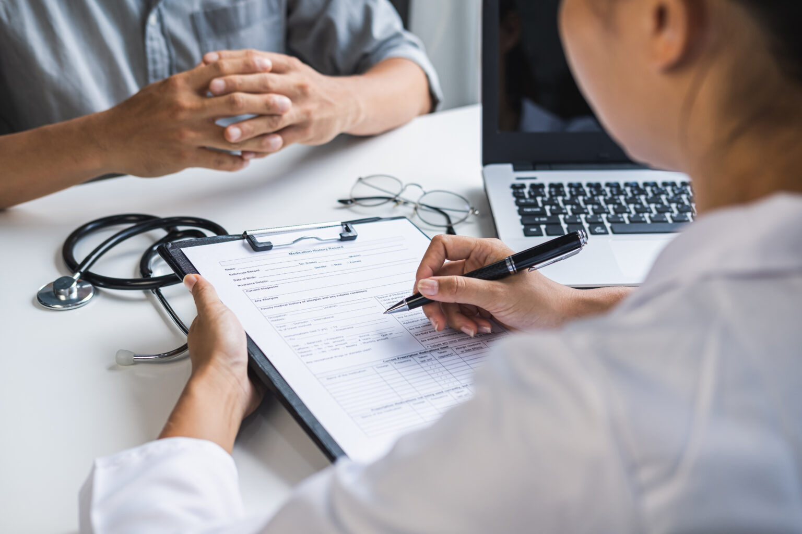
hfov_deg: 37.5
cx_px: 401
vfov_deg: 25.5
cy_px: 267
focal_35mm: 53
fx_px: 1181
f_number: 2.8
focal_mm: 35
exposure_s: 1/180
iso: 200
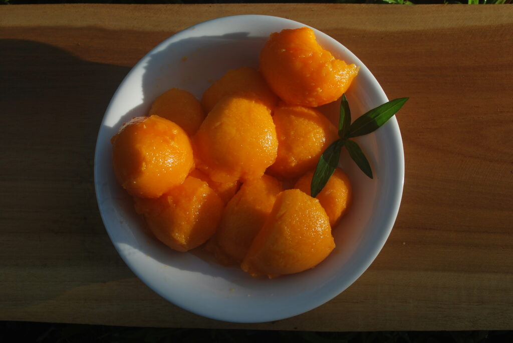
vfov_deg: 32.0
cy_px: 172
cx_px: 256
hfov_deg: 46.4
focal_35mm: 42
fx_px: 599
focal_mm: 28
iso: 100
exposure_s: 1/200
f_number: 8
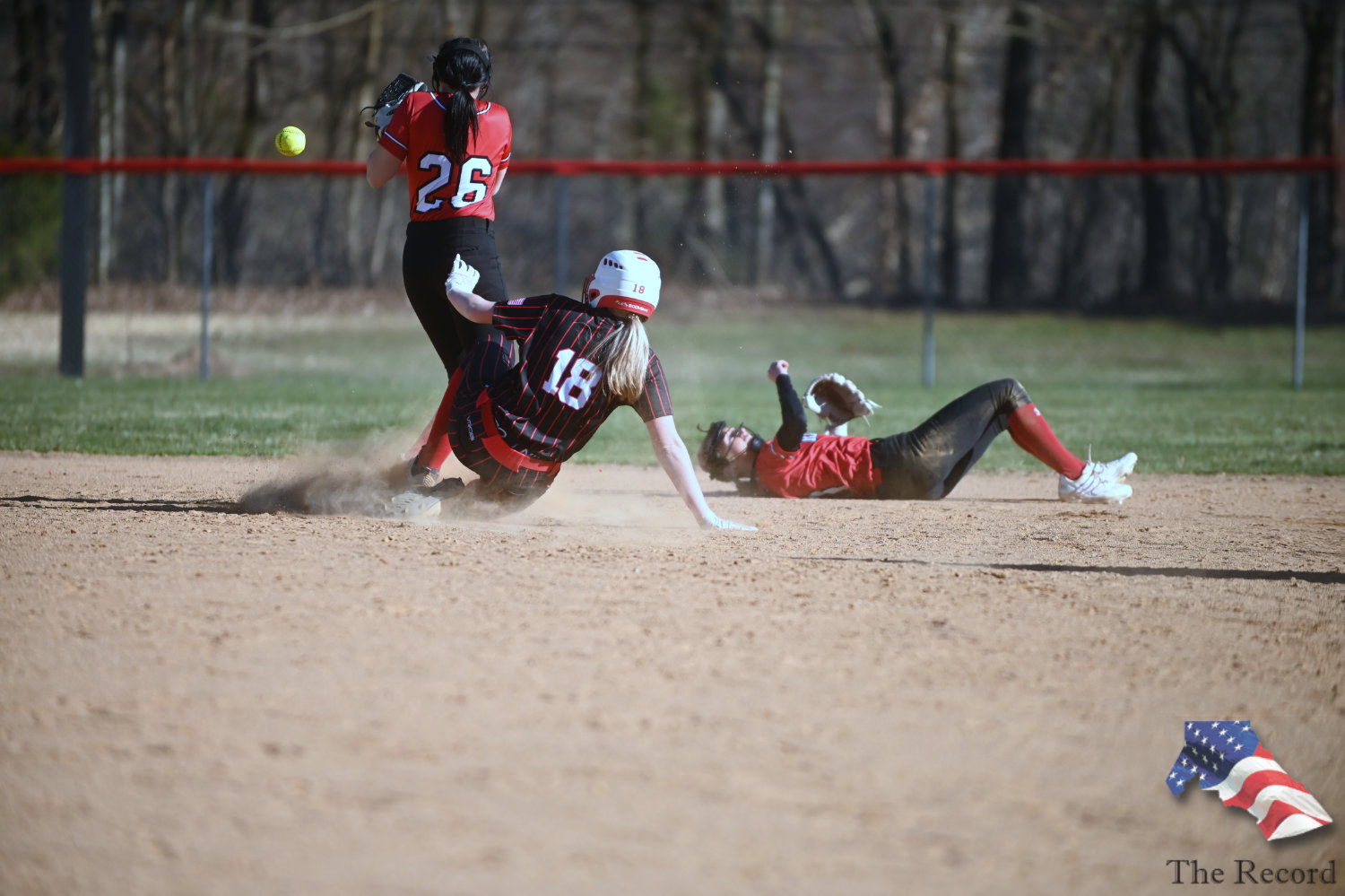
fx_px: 7469
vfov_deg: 6.9
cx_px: 672
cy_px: 448
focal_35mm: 200
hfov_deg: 10.3
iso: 640
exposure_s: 1/8000
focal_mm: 200
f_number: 2.8
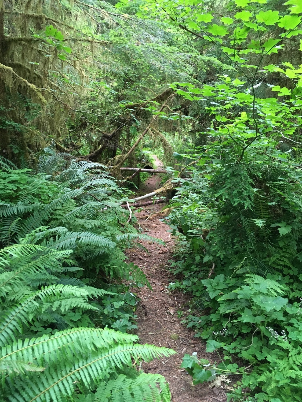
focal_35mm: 29
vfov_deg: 61.7
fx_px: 337
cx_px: 151
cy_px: 201
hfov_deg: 48.2
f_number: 2.2
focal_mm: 4.15
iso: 200
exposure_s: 1/20
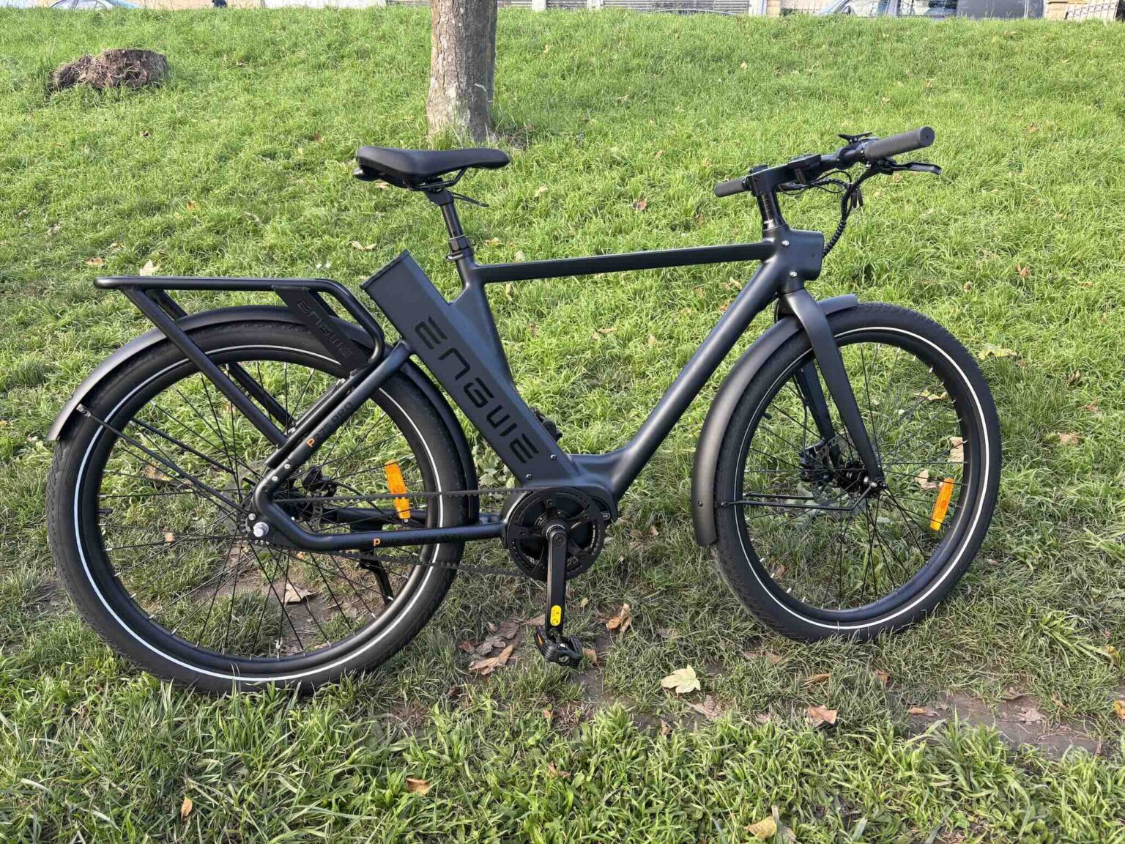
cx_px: 562
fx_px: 845
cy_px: 422
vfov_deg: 53.1
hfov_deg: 67.3
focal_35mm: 26
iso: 50
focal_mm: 5.96
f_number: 1.6
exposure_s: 1/121
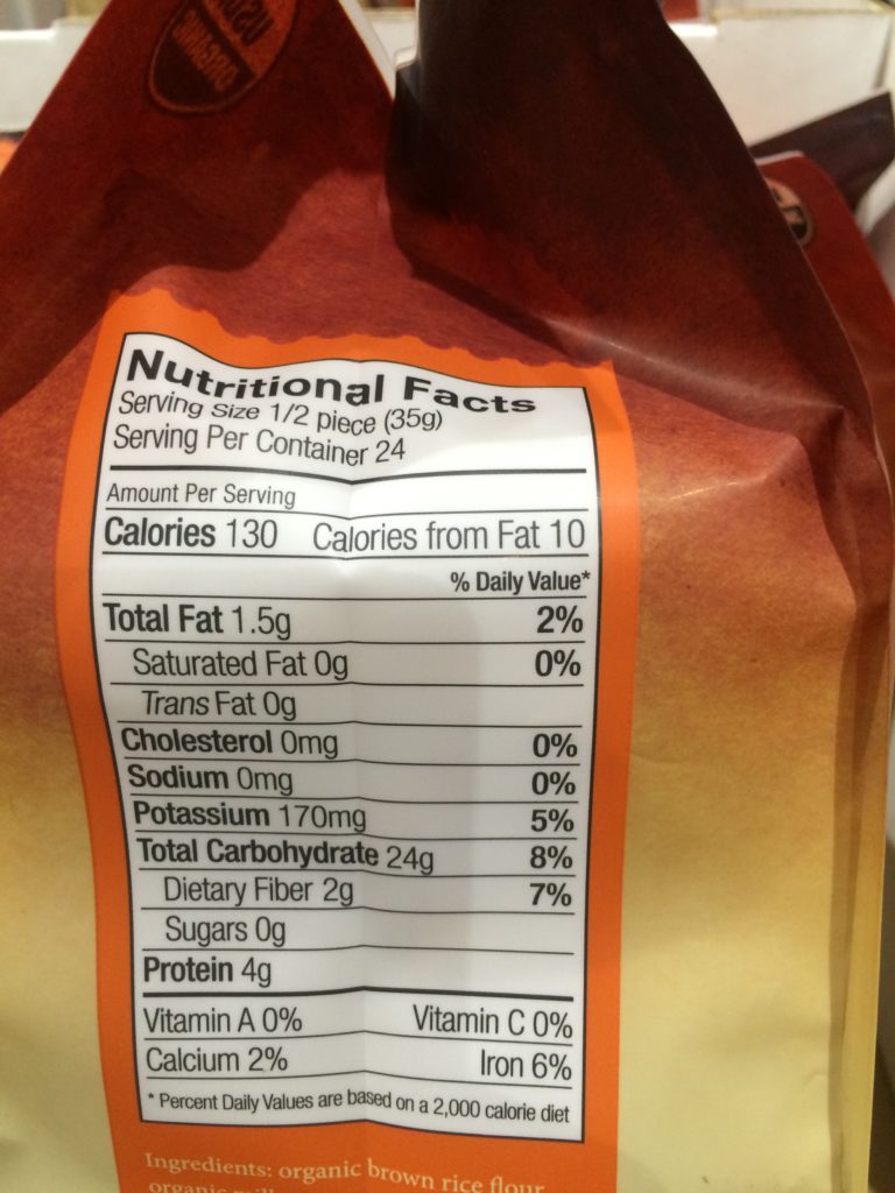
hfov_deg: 48.2
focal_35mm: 29
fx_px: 1000
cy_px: 596
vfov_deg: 61.7
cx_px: 448
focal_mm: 4.15
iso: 125
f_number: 2.2
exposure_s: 1/30
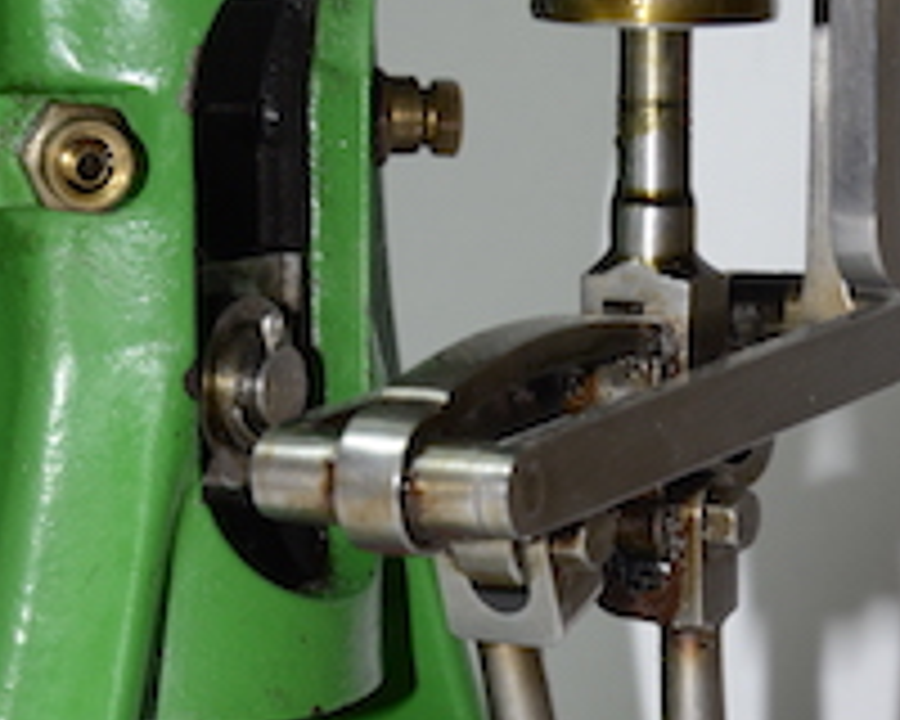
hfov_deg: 10.8
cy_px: 603
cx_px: 567
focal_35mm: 178
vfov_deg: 8.7
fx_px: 4741
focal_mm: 62
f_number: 13
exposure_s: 1/60
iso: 800
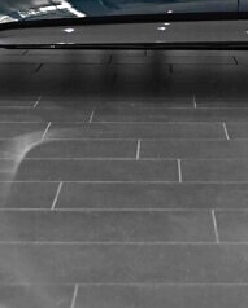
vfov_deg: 13.8
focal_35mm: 133
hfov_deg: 11.6
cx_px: 186
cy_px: -111
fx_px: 1218
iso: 2500
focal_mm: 22
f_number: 3.5
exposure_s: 1/320
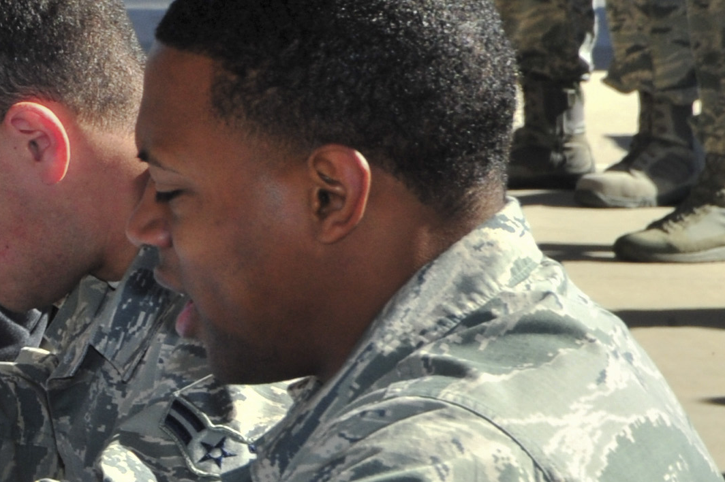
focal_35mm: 408
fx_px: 8211
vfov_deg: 3.4
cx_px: -552
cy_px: 174
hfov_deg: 5.0
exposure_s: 1/250
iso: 640
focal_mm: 102
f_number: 20
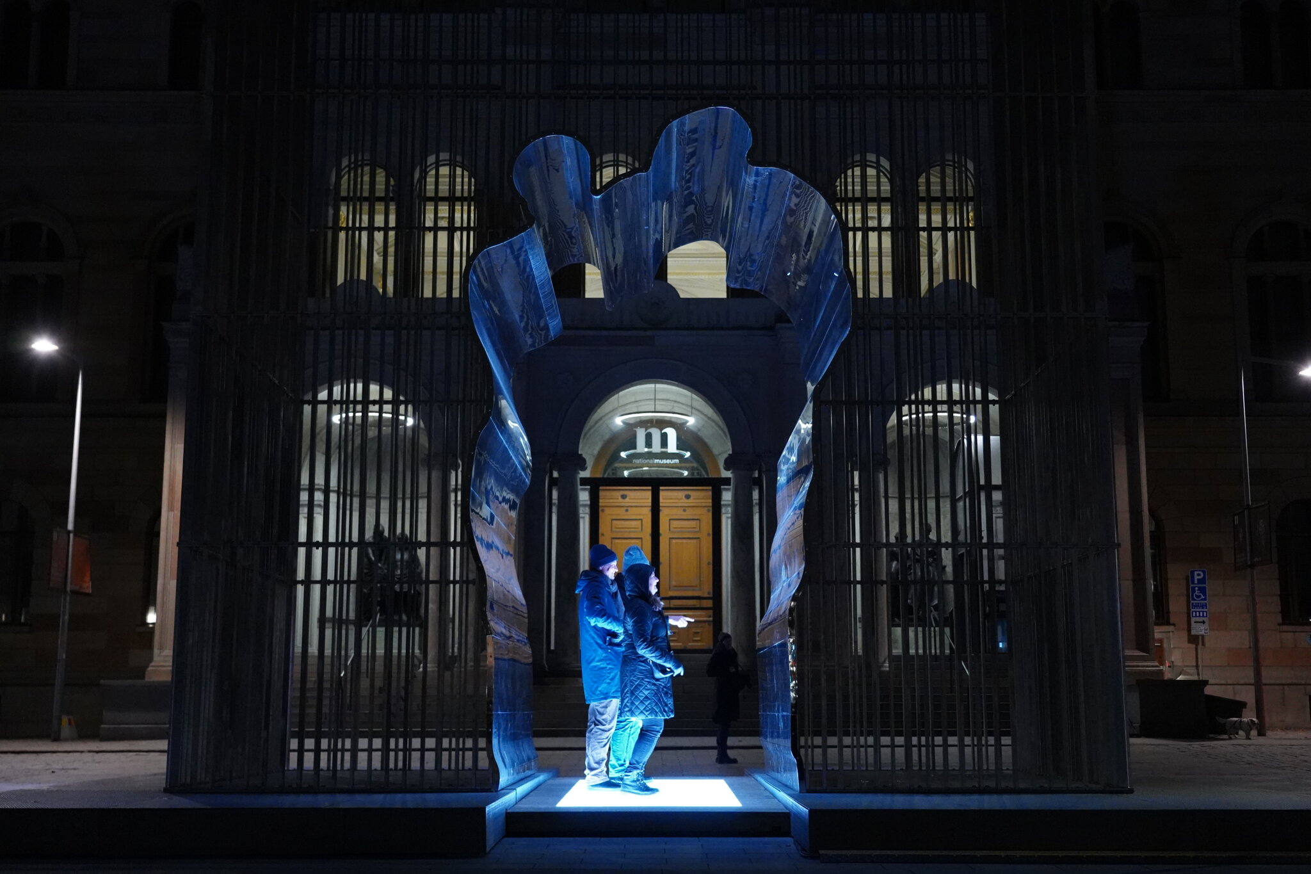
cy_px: 437
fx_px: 1456
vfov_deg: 33.4
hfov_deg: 48.5
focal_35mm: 40
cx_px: 656
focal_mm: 40
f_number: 4
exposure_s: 1/100
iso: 10000
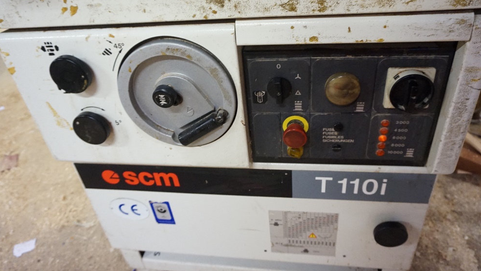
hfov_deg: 71.9
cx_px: 247
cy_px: 114
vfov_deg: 44.2
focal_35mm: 26
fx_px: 332
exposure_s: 1/30
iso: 3200
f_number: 3.5
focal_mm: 16
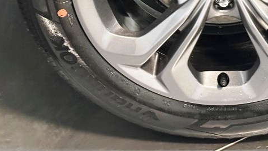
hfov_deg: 18.7
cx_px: 224
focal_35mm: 113
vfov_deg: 10.5
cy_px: -41
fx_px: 803
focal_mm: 6.86
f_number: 1.78
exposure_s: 1/30
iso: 640
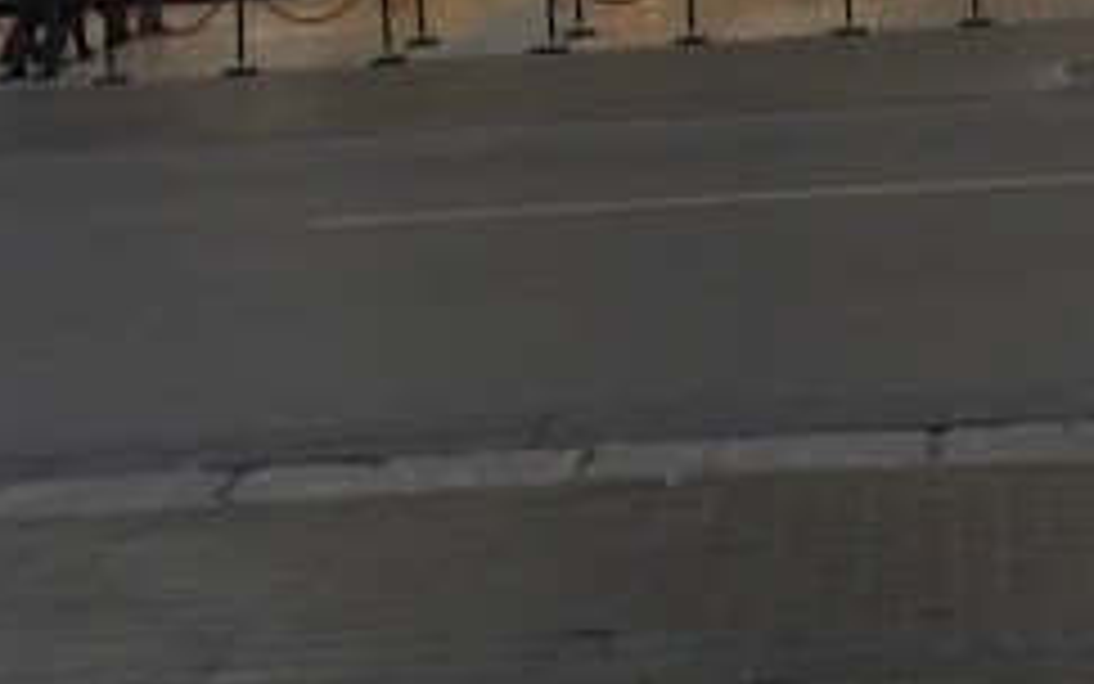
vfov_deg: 16.1
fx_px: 2266
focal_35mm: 76
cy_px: -266
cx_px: 756
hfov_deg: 26.9
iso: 80
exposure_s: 1/10
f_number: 2.2
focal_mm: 4.15
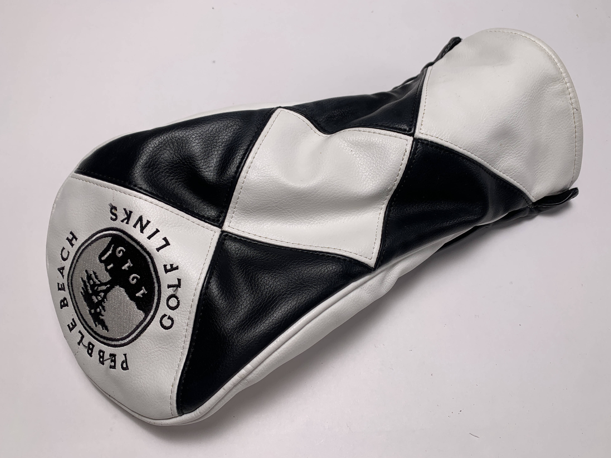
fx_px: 477
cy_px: 229
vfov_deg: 51.4
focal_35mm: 27
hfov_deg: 65.3
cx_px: 309
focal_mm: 4.25
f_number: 1.8
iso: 25
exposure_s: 1/374
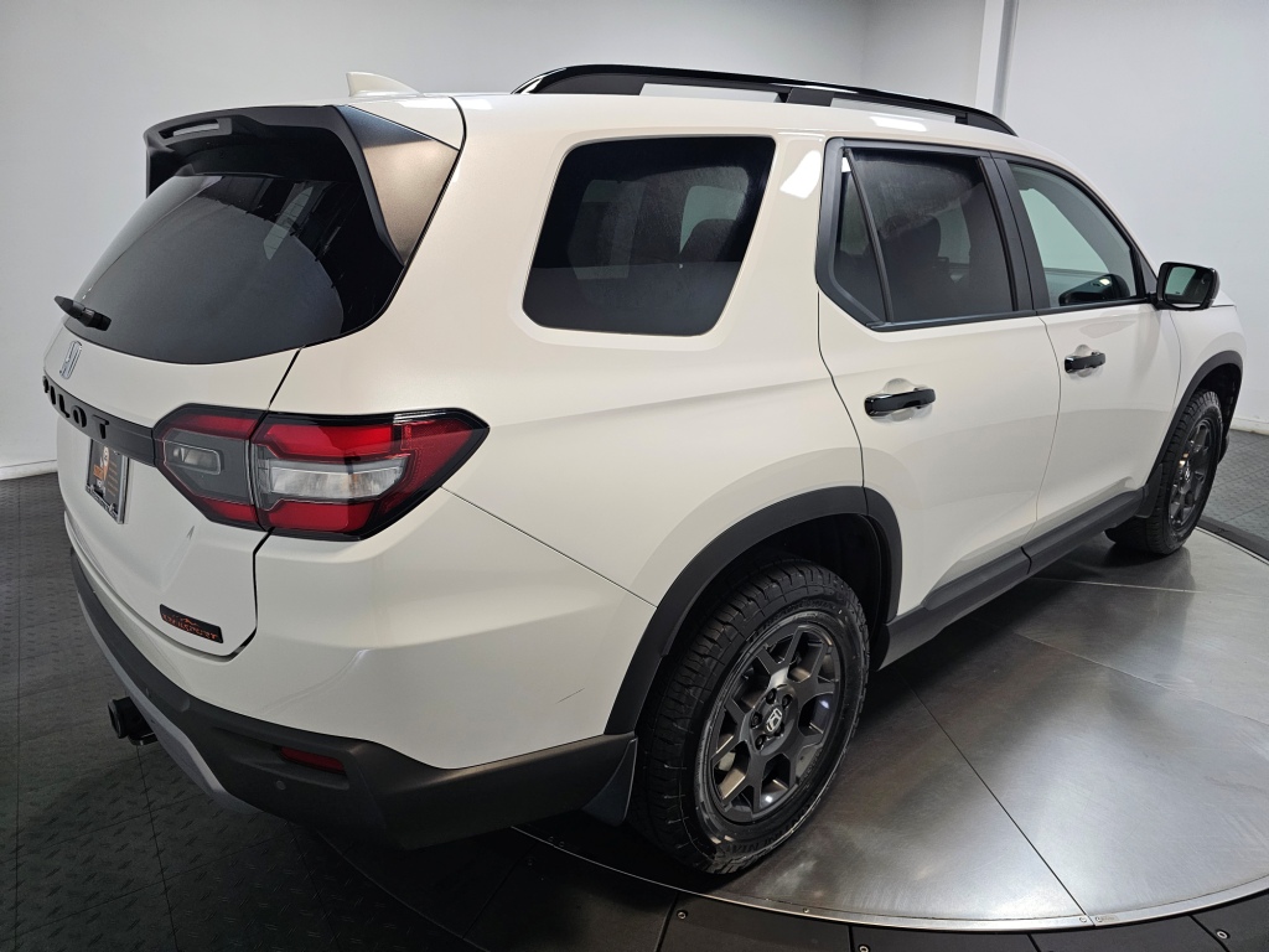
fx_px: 843
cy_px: 476
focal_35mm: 23
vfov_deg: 58.9
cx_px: 634
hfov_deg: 73.9
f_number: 1.7
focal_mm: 6.3
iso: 400
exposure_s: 1/120
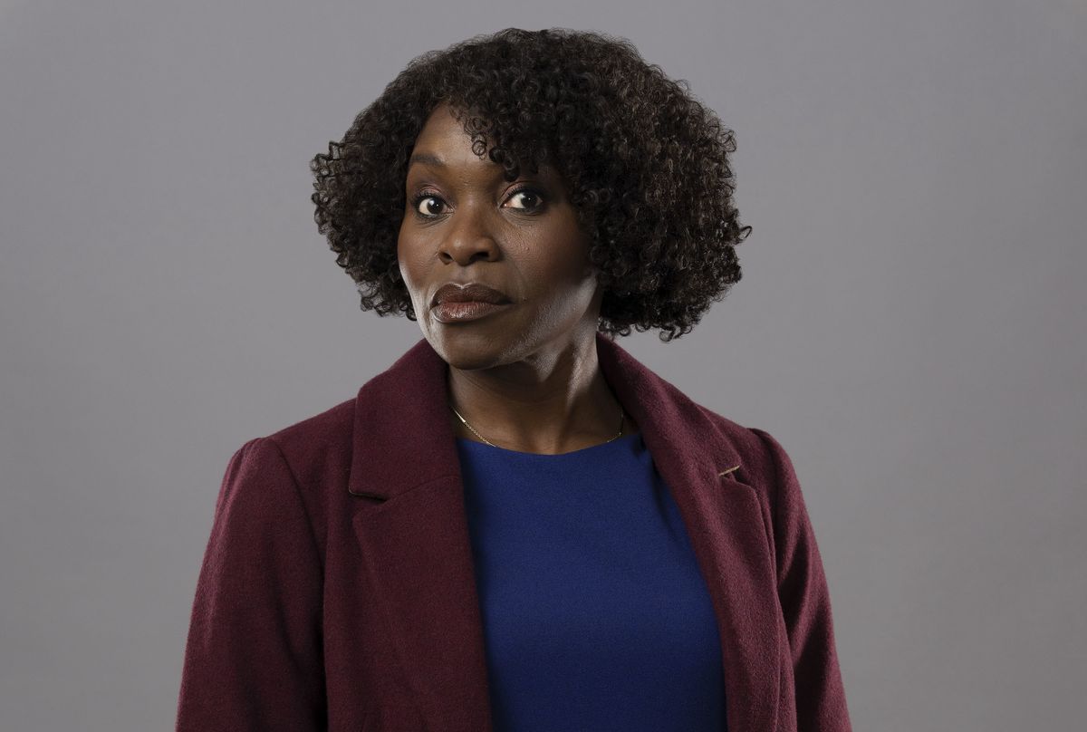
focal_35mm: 85
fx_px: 2574
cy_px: 366
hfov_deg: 23.8
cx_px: 544
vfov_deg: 16.2
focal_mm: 85
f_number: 8
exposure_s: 1/250
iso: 200
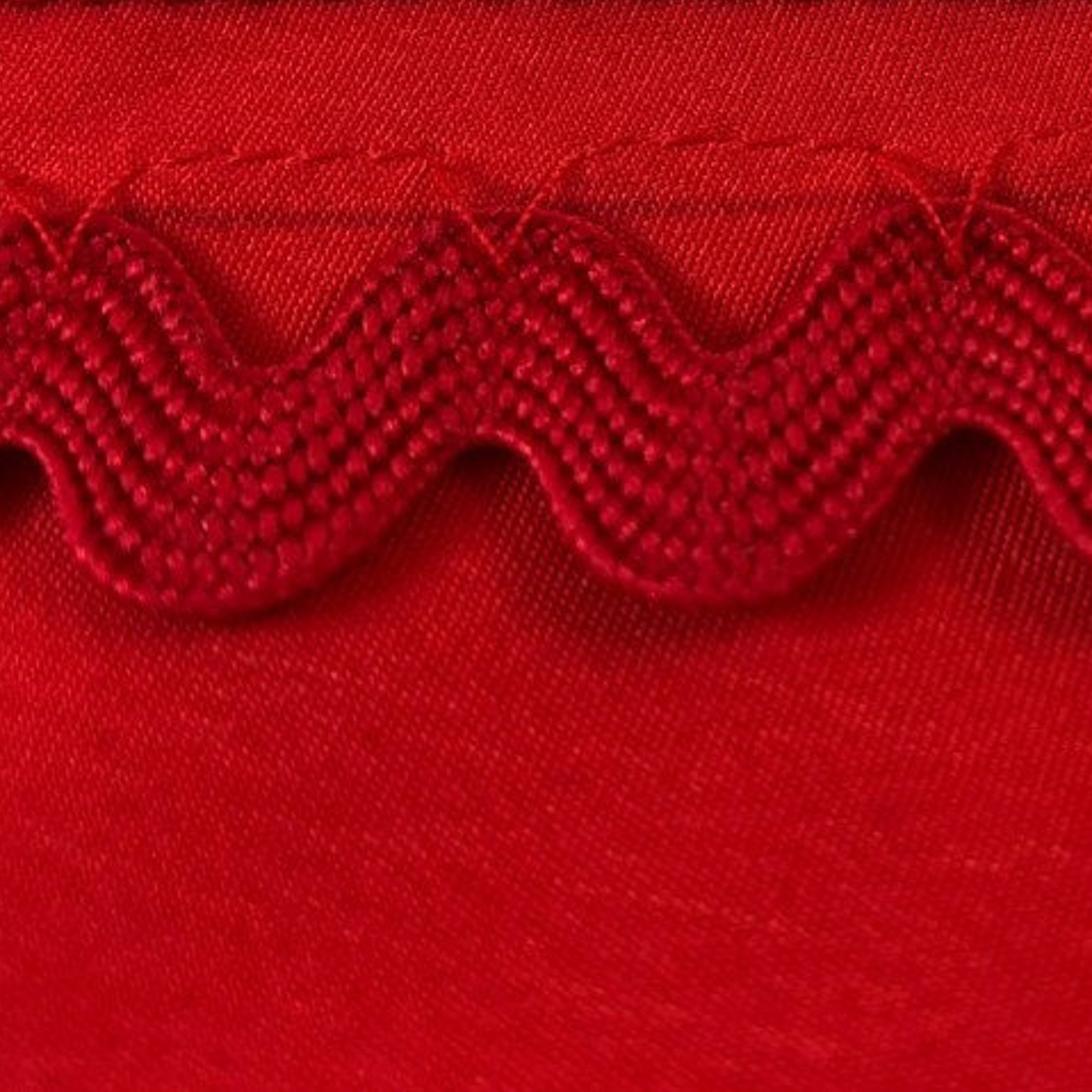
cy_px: 68
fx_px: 2213
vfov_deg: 26.6
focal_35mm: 62
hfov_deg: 26.4
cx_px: 1062
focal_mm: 4
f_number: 1.8
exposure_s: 1/30
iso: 40
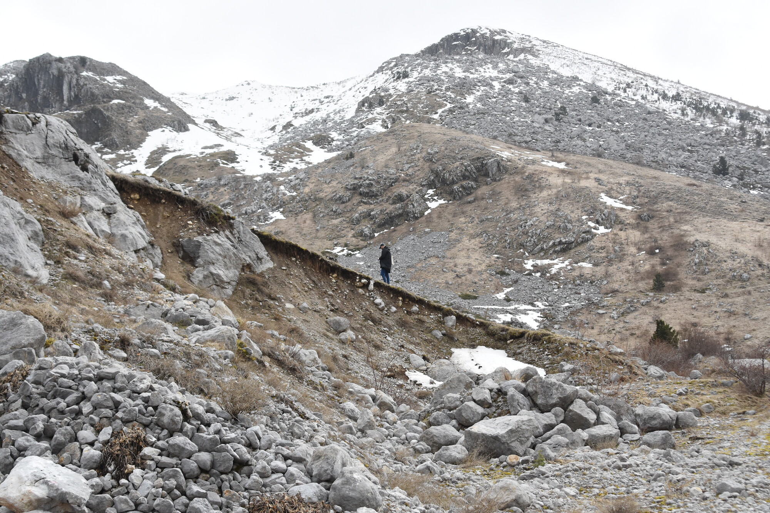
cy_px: 256
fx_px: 898
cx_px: 385
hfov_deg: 46.4
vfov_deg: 31.9
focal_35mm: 42
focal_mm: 28
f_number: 4.5
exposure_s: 1/4000
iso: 800
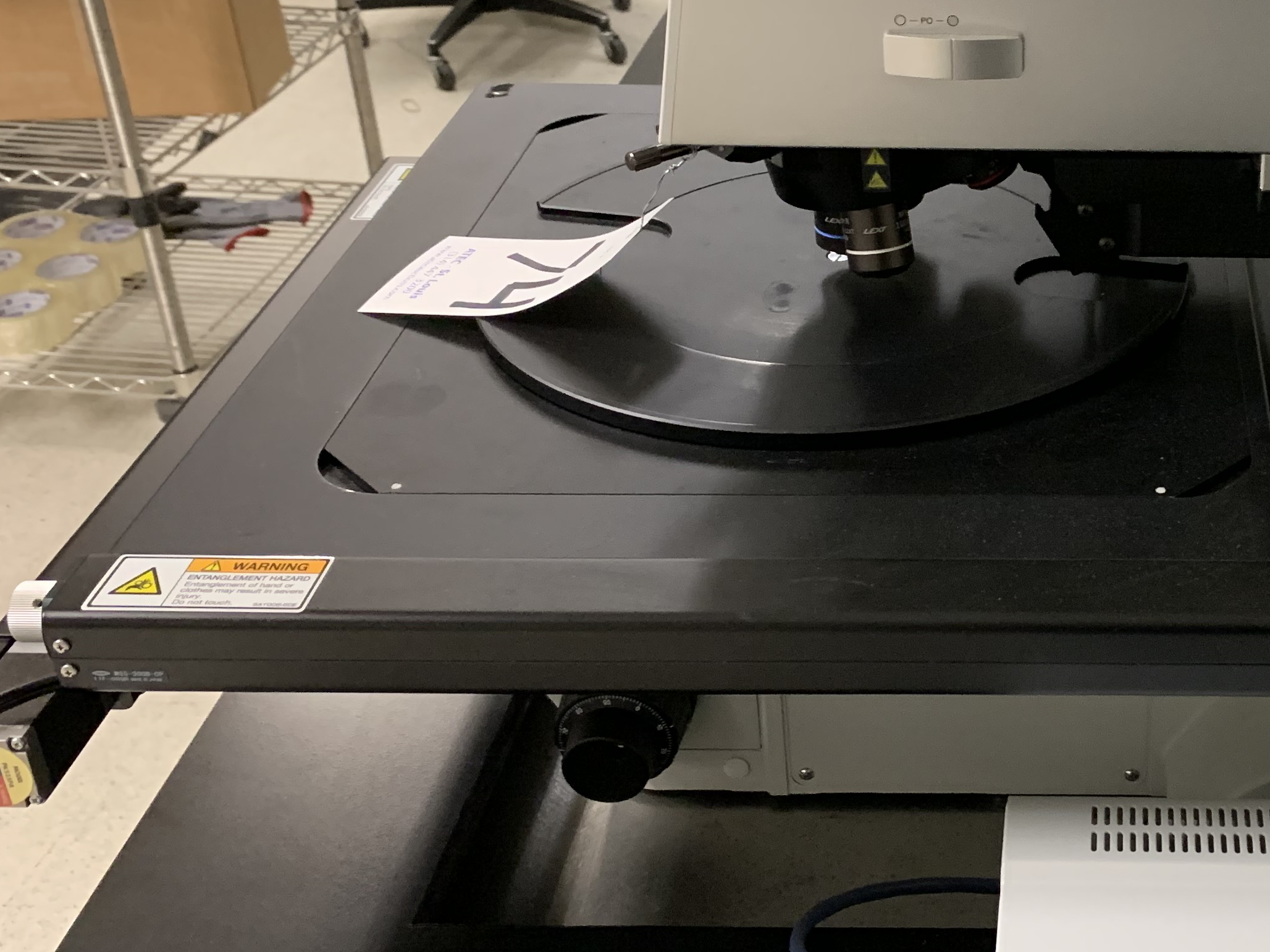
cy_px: 386
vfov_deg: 28.5
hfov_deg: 35.4
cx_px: 1129
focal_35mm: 51
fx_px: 1871
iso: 250
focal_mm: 4.25
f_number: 1.8
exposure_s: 1/40
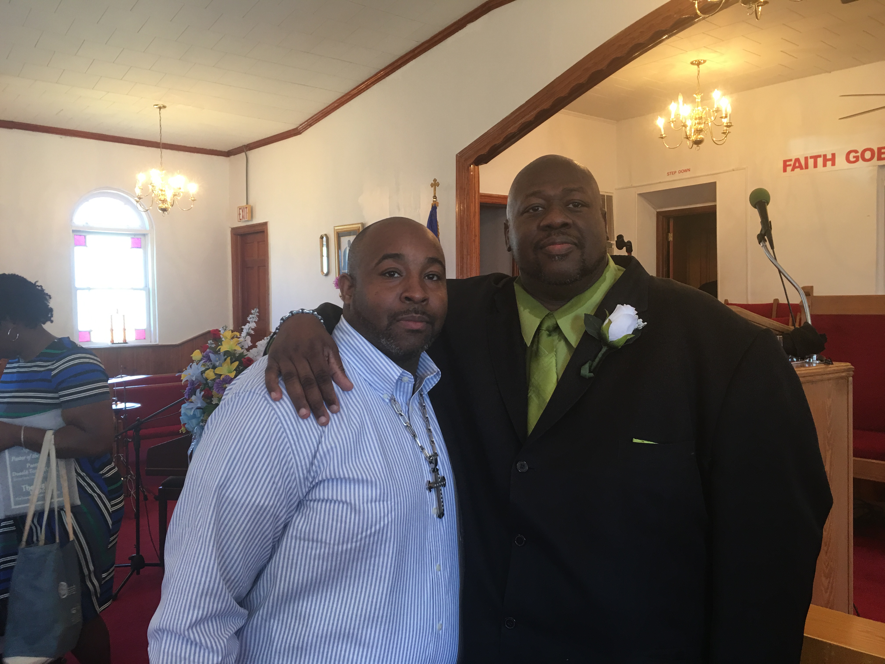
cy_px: 332
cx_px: 442
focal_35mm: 29
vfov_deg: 48.2
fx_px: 741
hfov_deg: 61.7
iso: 32
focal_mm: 4.15
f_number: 2.2
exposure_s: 1/15
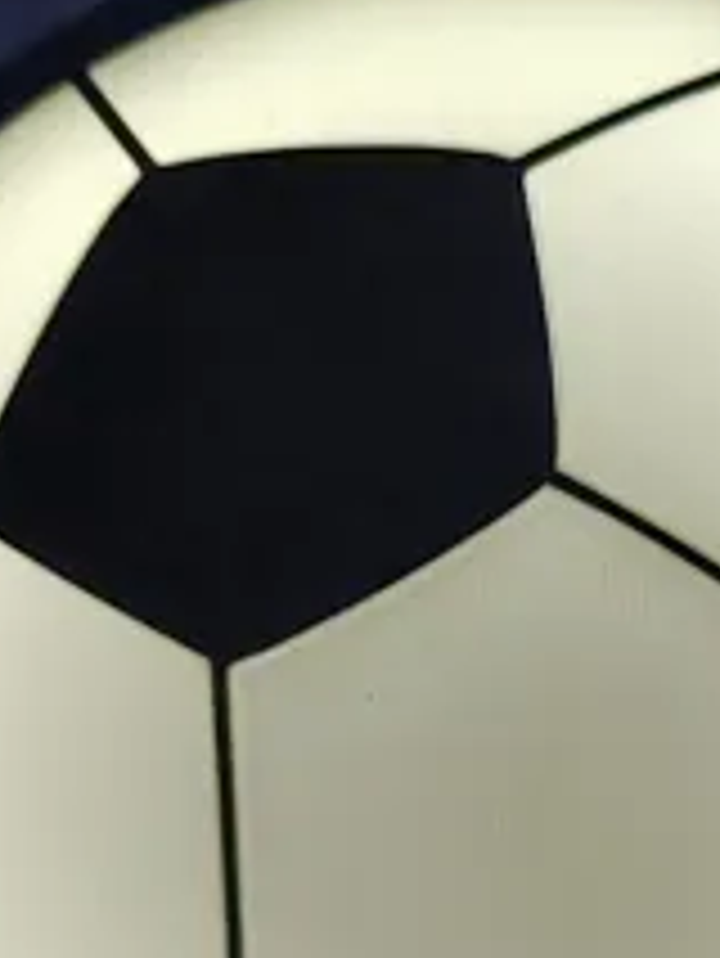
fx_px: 1662
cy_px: 627
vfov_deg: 31.9
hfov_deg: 24.3
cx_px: 490
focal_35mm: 60
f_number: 1.65
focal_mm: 6.14
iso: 615
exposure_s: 1/100
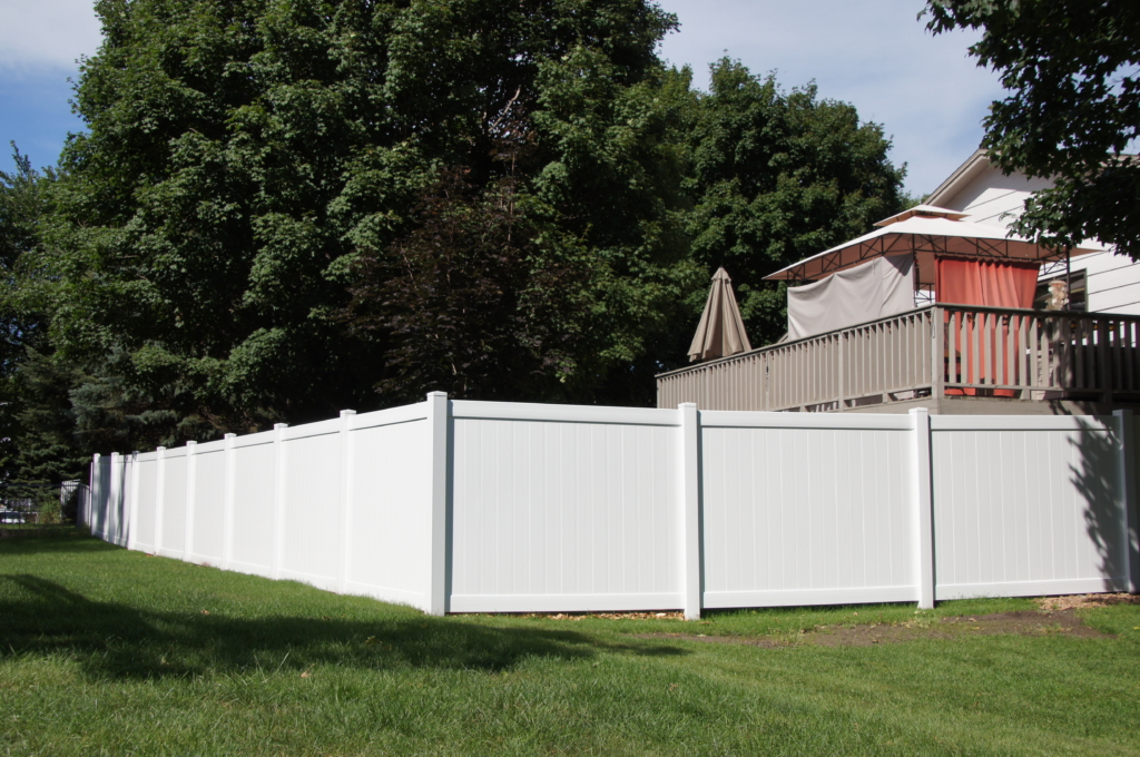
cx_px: 570
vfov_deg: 36.8
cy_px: 378
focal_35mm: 36
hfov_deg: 53.2
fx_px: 1139
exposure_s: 1/500
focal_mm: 24
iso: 100
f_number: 6.3
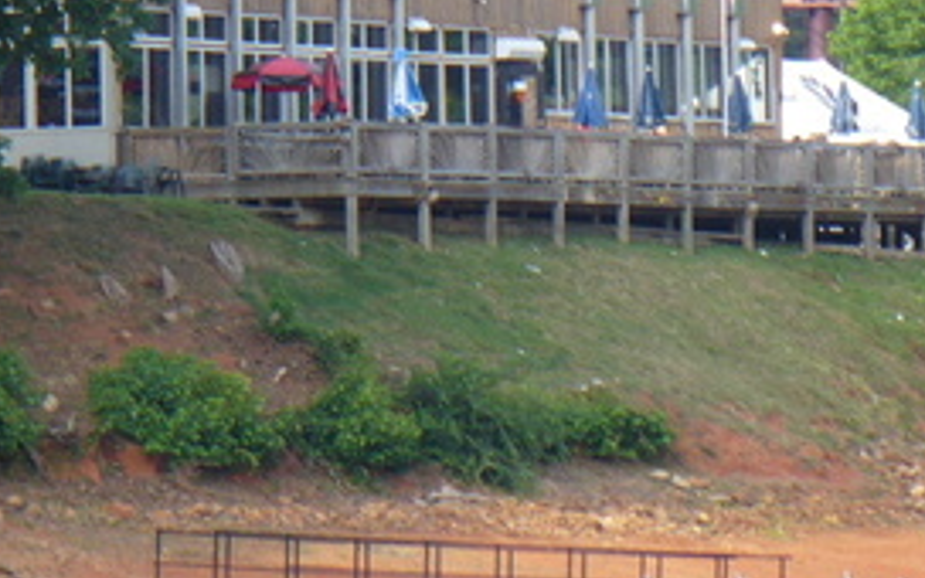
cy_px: 32
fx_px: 10890
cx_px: 633
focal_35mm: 432
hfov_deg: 4.9
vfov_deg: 3.0
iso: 100
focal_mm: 36.6
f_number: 4.5
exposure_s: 1/200
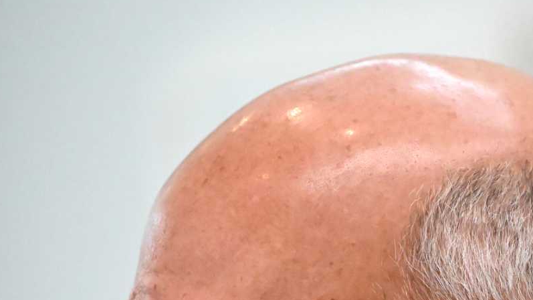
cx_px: 494
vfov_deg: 2.5
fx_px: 6839
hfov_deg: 4.5
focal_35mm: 484
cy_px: 395
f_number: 2.8
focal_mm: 180
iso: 25600
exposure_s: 1/3200
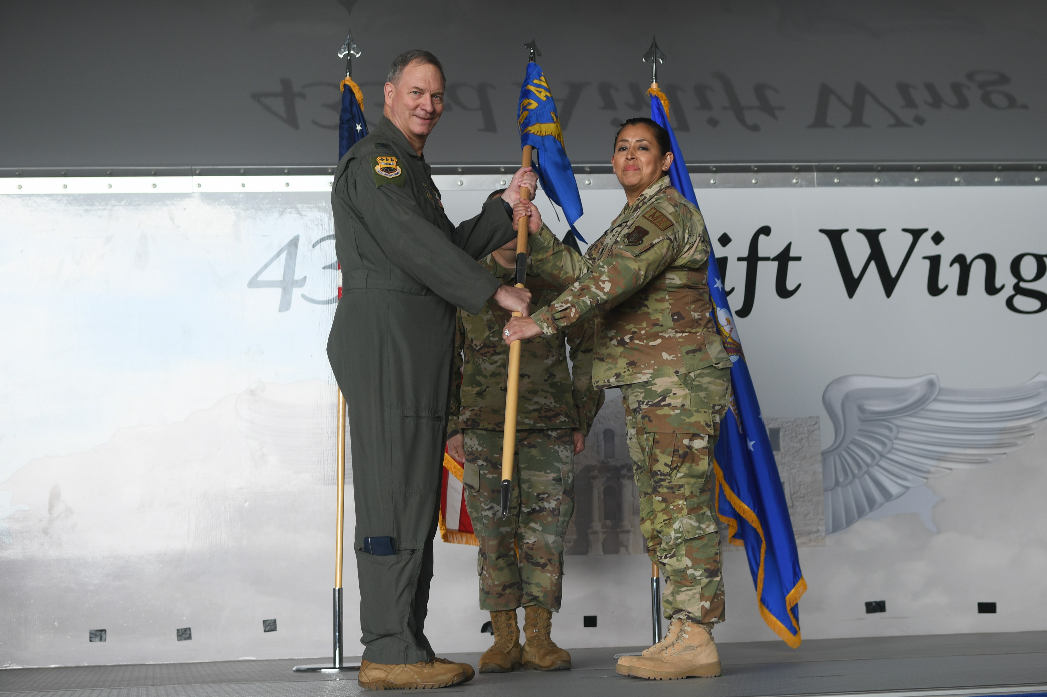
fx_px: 1657
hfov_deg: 35.1
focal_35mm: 57
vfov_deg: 23.8
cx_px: 524
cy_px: 348
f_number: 8
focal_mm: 38
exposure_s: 1/125
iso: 125
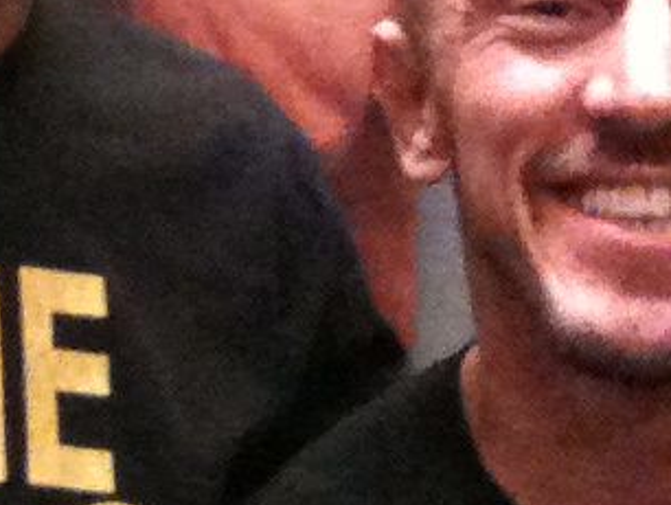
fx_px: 4539
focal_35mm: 234
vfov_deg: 6.4
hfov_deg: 8.4
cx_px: 39
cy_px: 224
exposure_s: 1/15
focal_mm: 3.85
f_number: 2.8
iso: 640
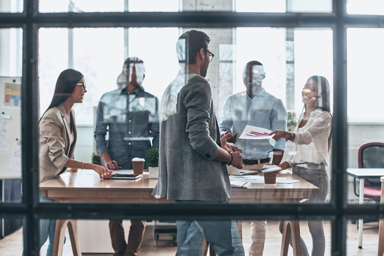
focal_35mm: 50
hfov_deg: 39.6
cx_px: 192
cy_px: 128
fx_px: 534
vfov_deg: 27.0
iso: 640
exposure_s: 1/200
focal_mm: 50
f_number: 2.5
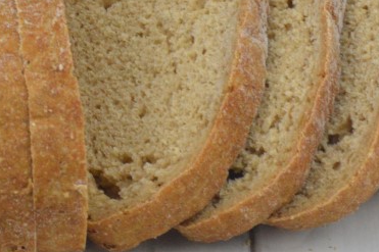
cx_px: 107
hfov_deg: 12.5
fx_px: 1721
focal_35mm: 164
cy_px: 48
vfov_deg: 8.4
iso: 1600
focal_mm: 35
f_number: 9
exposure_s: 1/60
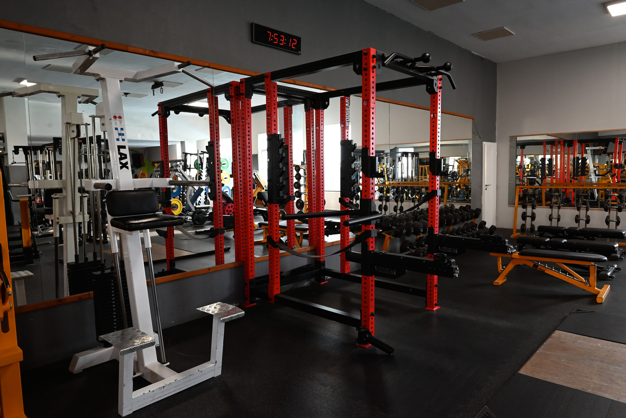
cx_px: 313
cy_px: 209
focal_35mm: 24
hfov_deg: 73.7
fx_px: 417
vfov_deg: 53.2
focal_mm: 24
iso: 1400
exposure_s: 1/25
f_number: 9
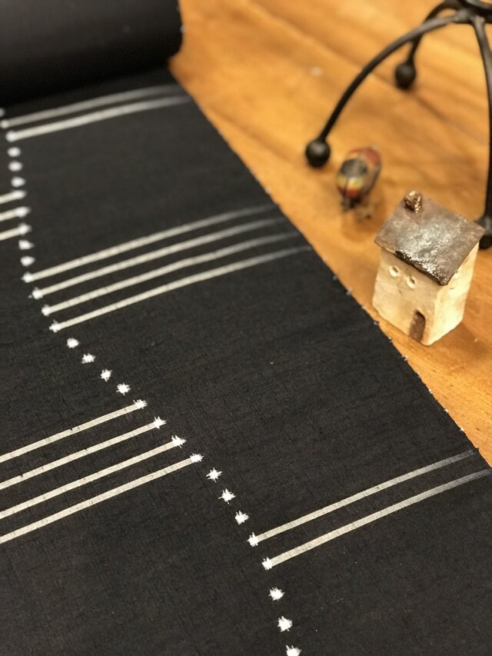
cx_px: 246
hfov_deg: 25.7
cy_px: 328
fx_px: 1080
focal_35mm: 57
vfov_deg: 33.8
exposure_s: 1/60
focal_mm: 6.6
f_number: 2.8
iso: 640
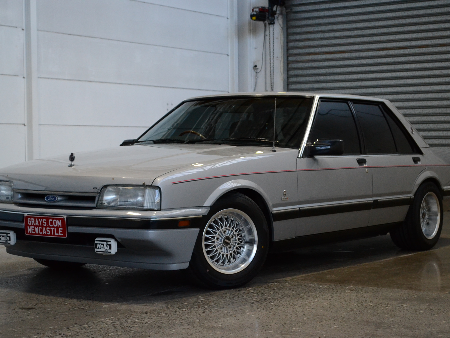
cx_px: 226
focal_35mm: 72
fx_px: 936
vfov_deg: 20.4
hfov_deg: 27.0
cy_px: 170
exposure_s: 1/320
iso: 1600
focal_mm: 44
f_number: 5.3
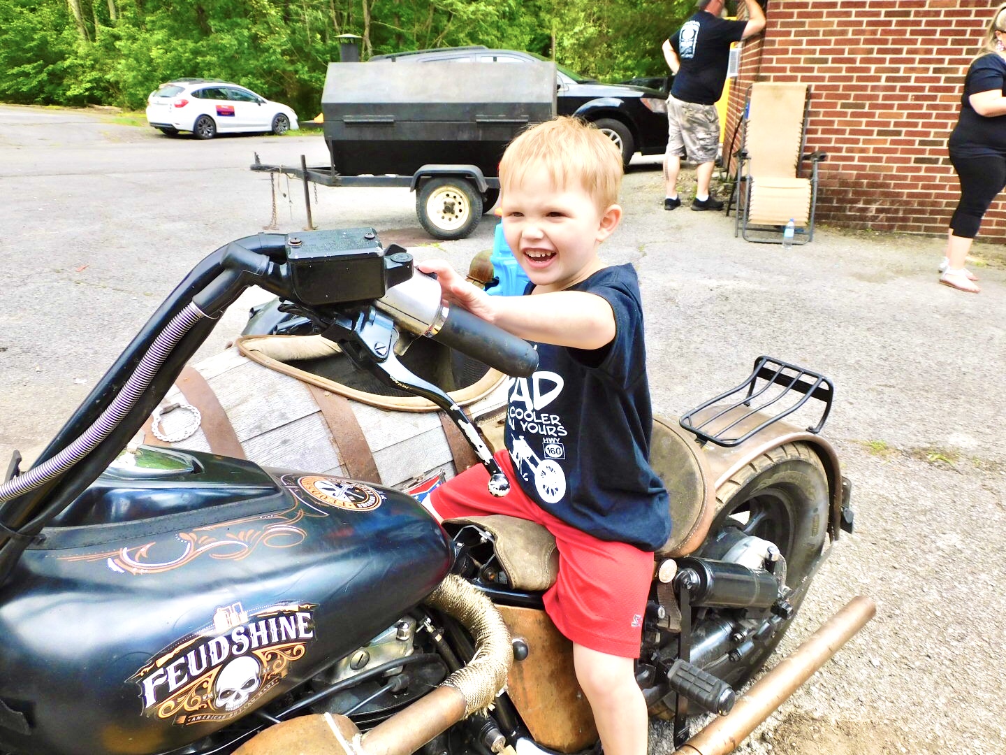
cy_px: 378
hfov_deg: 71.6
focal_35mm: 24
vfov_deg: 56.8
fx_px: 697
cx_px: 503
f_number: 3.3
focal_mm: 4.3
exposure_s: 1/320
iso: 125
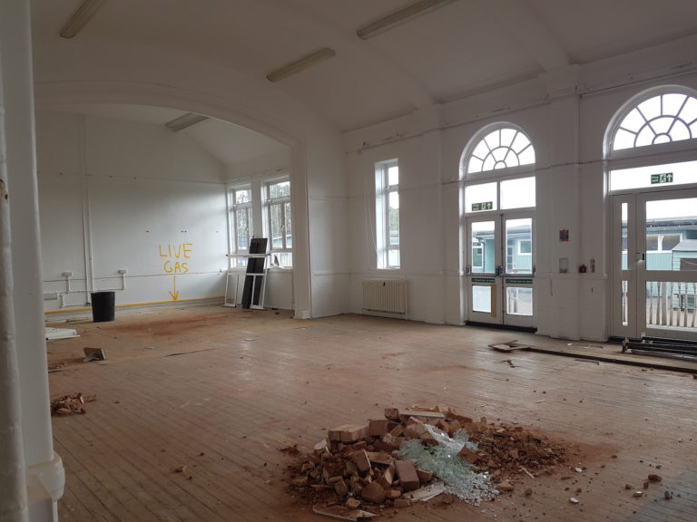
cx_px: 348
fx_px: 524
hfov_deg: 67.3
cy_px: 261
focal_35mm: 26
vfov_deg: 53.1
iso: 40
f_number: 1.7
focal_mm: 4.2
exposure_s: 1/126
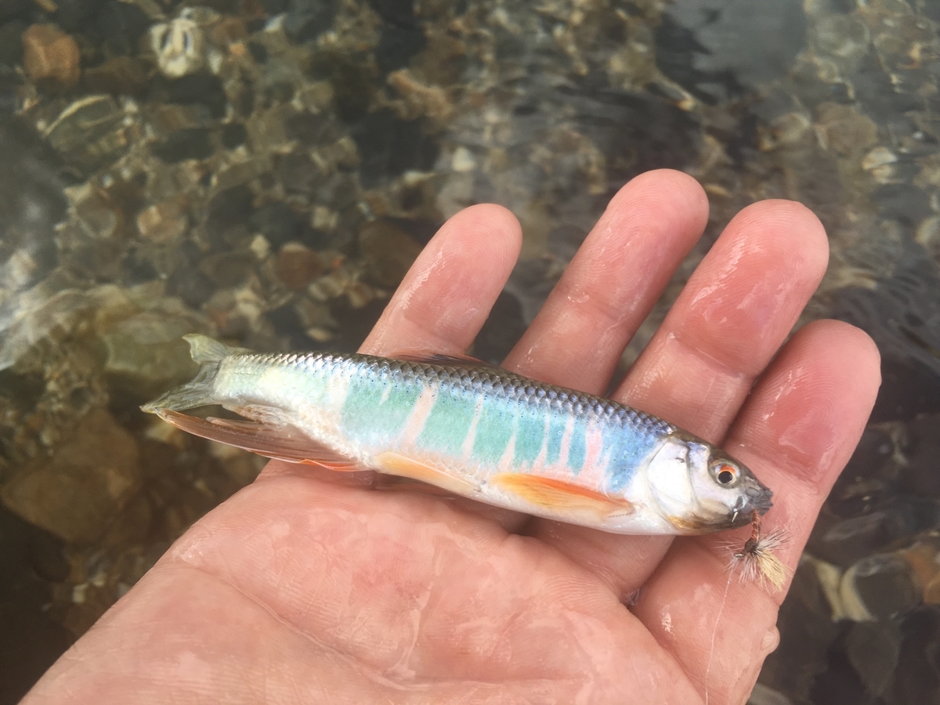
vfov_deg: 48.2
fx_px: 787
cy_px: 352
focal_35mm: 29
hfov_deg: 61.7
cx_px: 470
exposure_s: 1/409
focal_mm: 4.15
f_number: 2.2
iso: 25
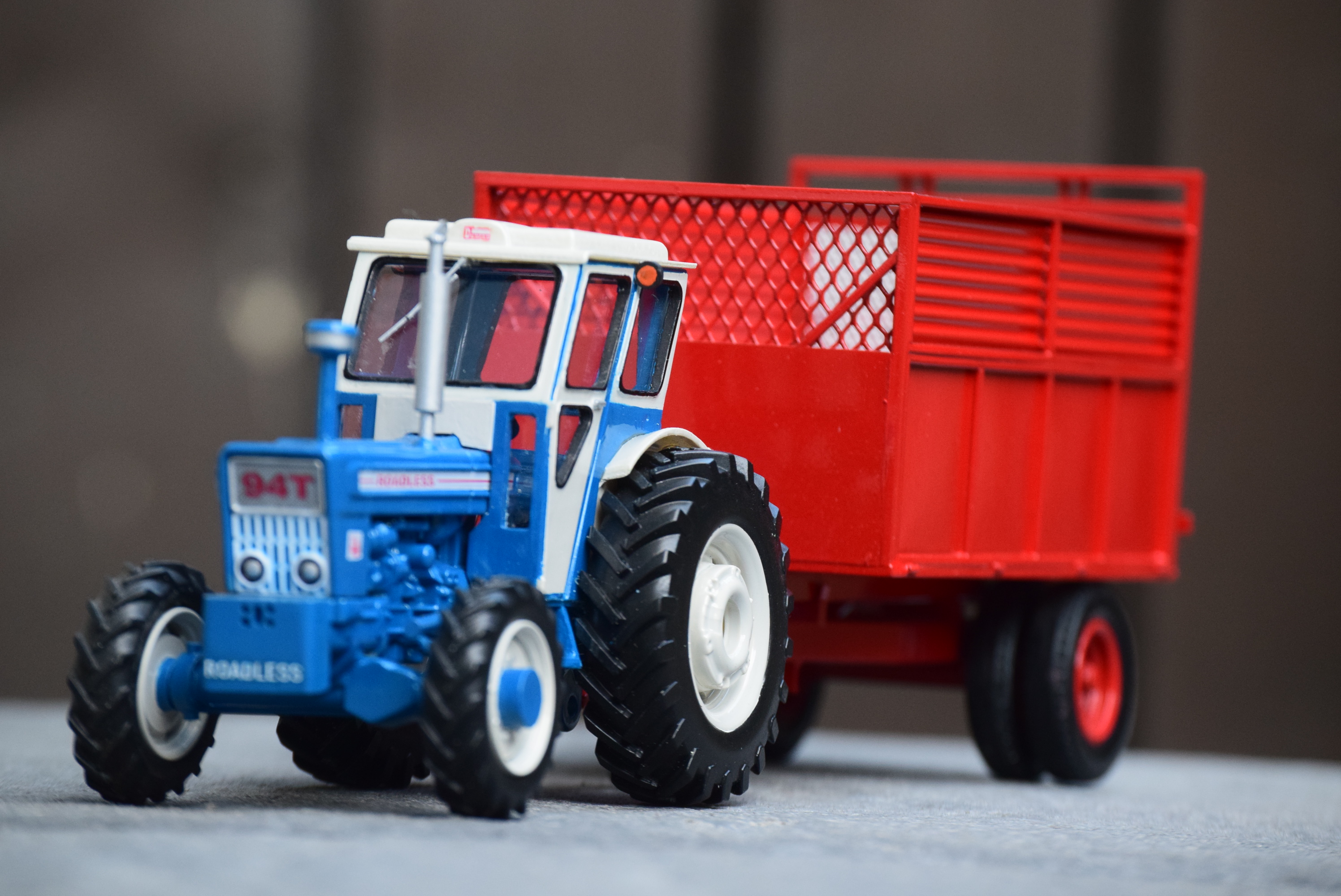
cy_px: 448
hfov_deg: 14.4
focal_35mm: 142
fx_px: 5312
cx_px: 670
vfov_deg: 9.6
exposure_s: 1/125
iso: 1600
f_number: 6.3
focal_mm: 95
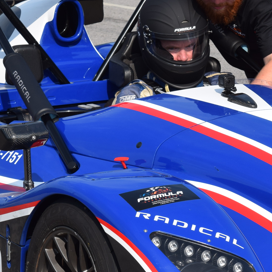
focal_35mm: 191
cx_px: 303
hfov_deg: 9.1
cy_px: 82
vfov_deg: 9.1
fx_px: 1699
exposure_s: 1/400
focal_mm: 55
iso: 200
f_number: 10
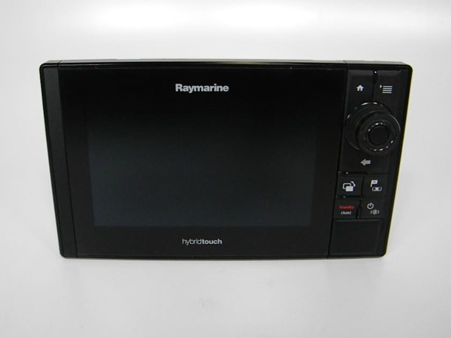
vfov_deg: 41.7
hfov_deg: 53.9
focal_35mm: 34
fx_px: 443
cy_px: 154
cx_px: 215
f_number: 3.5
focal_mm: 5
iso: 720
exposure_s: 1/568
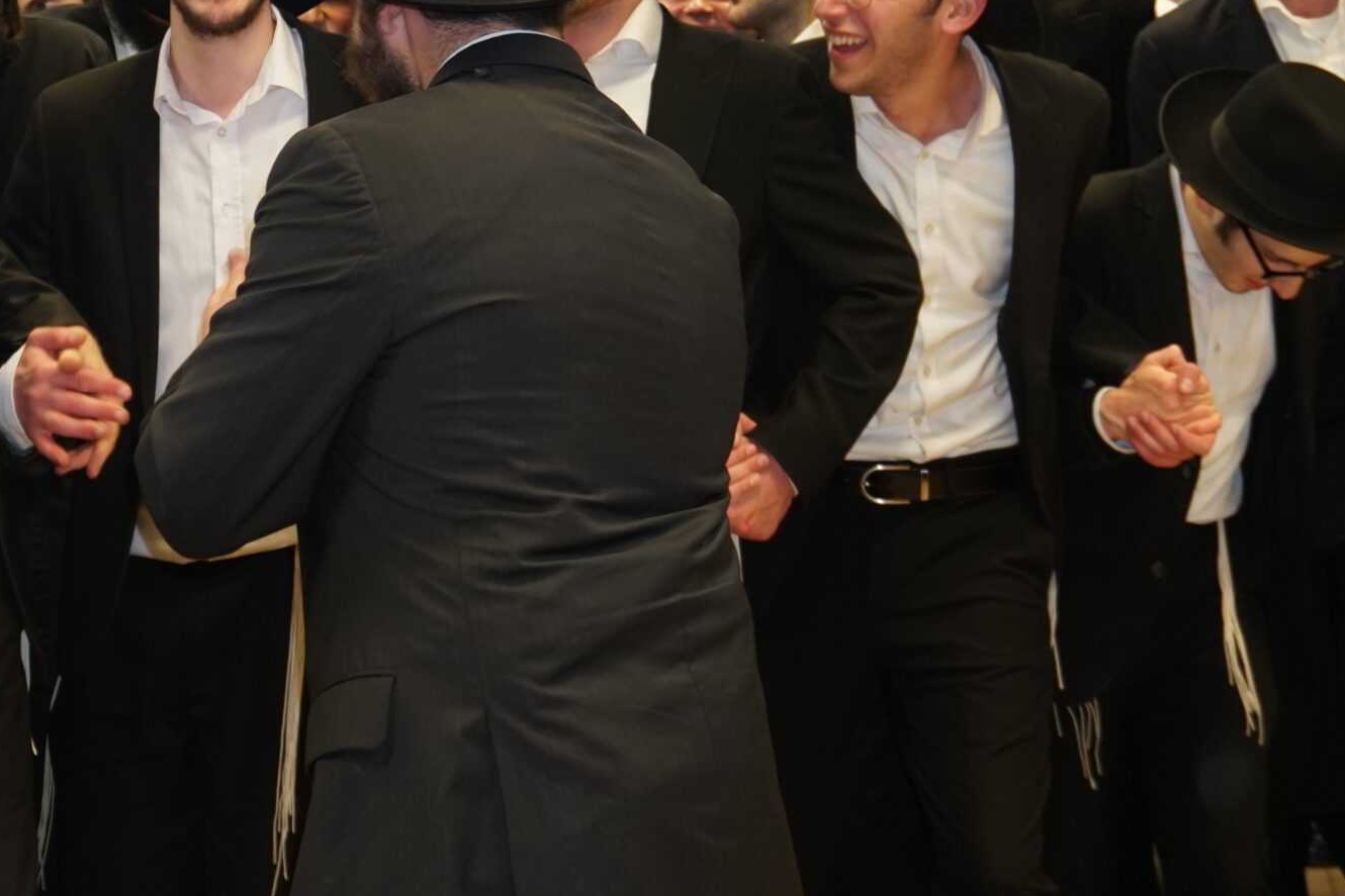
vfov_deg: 17.2
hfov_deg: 25.7
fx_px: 2913
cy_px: 72
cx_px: 349
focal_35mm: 78
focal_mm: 27
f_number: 4.5
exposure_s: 1/90
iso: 640
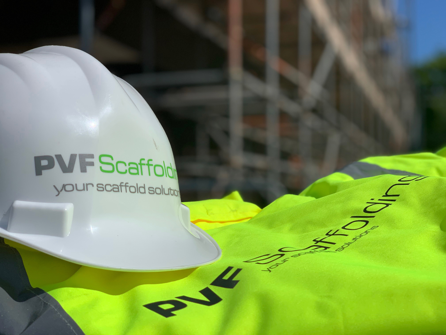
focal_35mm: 52
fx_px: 670
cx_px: 223
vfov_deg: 28.0
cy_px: 168
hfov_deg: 36.8
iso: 16
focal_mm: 6
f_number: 2.4
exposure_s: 1/5319
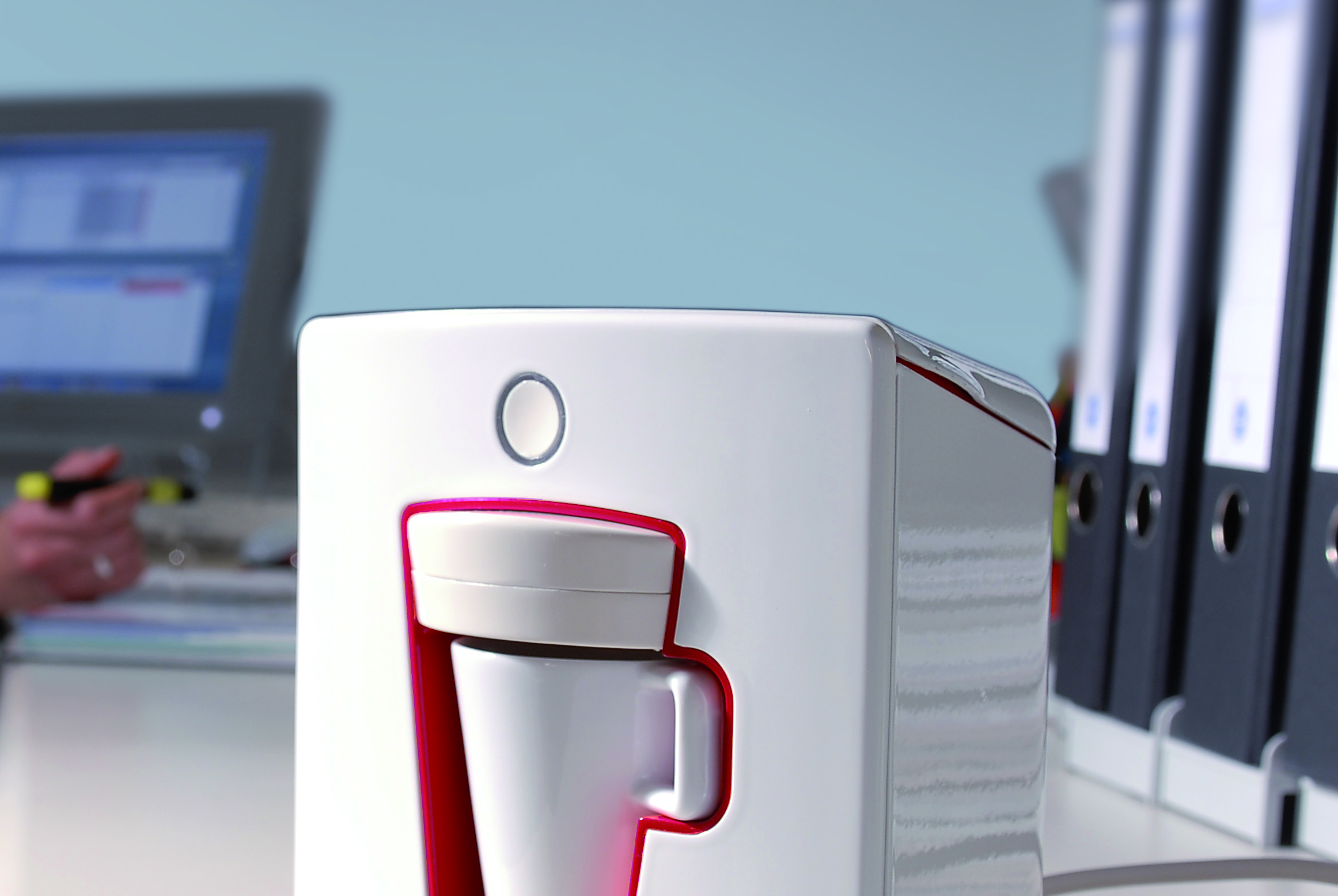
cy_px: 535
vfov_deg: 17.1
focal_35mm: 80
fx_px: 2977
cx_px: 367
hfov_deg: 25.1
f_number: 5.6
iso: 100
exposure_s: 1/15
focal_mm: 32
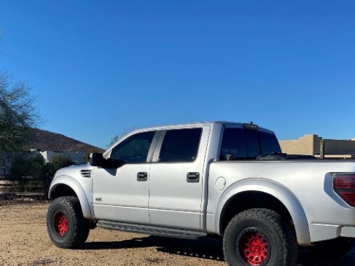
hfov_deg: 45.4
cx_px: 220
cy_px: 189
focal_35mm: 41
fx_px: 420
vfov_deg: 34.6
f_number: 1.8
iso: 32
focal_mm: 4.25
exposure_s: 1/3497
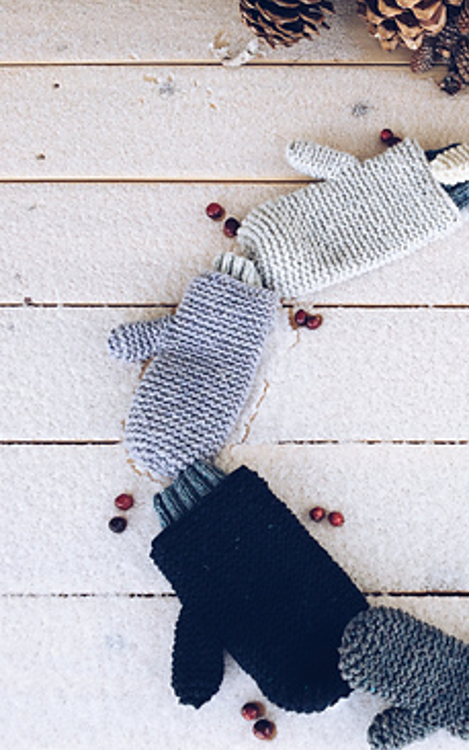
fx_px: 858
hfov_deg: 28.2
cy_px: 380
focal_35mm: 42
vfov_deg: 47.2
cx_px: 496
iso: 32
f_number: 2.2
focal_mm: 4.15
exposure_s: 1/227
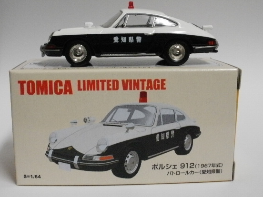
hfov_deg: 37.5
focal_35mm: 51
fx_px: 387
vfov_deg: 28.5
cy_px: 89
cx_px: 121
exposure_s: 1/30
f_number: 4
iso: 400
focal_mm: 7.7
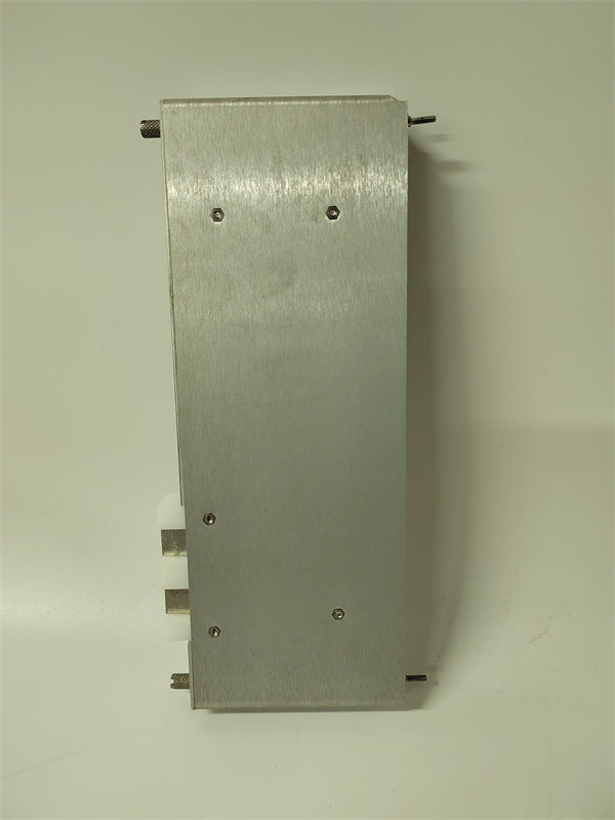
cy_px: 410
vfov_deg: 73.9
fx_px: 545
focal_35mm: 23
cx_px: 308
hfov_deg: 58.9
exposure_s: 1/120
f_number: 1.9
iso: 2425
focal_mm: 5.52
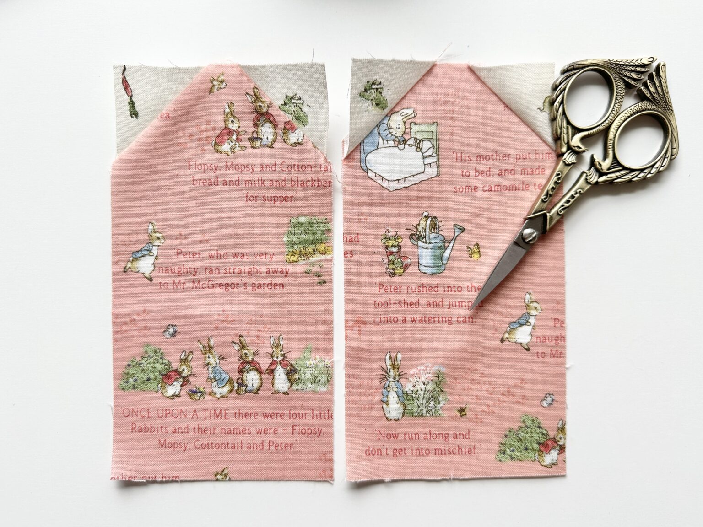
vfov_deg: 56.8
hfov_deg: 71.6
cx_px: 352
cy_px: 264
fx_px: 487
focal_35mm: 24
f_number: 1.78
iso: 80
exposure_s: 1/121
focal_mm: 6.86
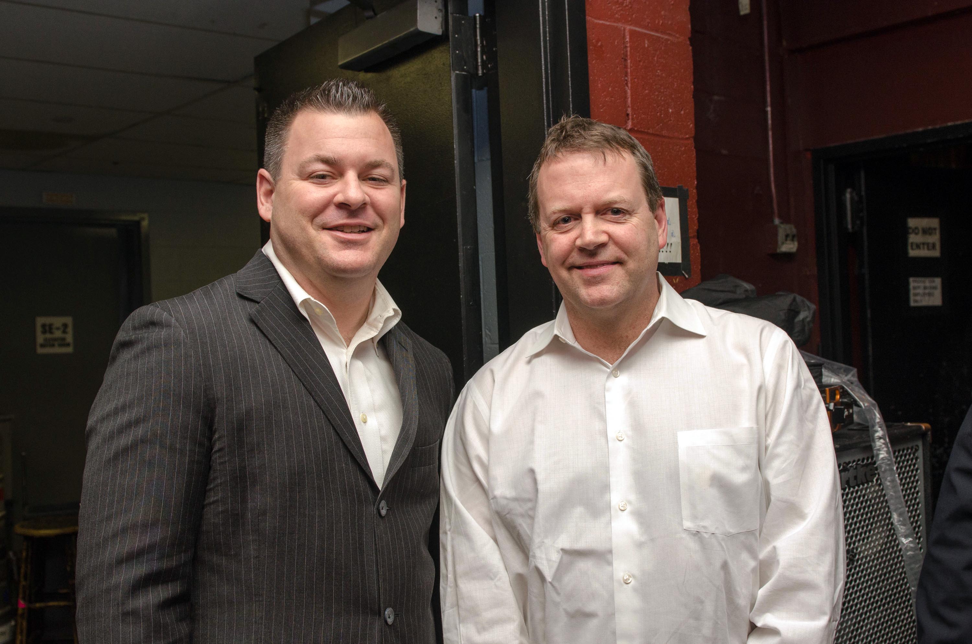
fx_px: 1091
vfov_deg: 32.9
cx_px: 486
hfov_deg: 48.0
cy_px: 322
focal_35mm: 40
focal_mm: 27
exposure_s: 1/125
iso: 320
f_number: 5.6
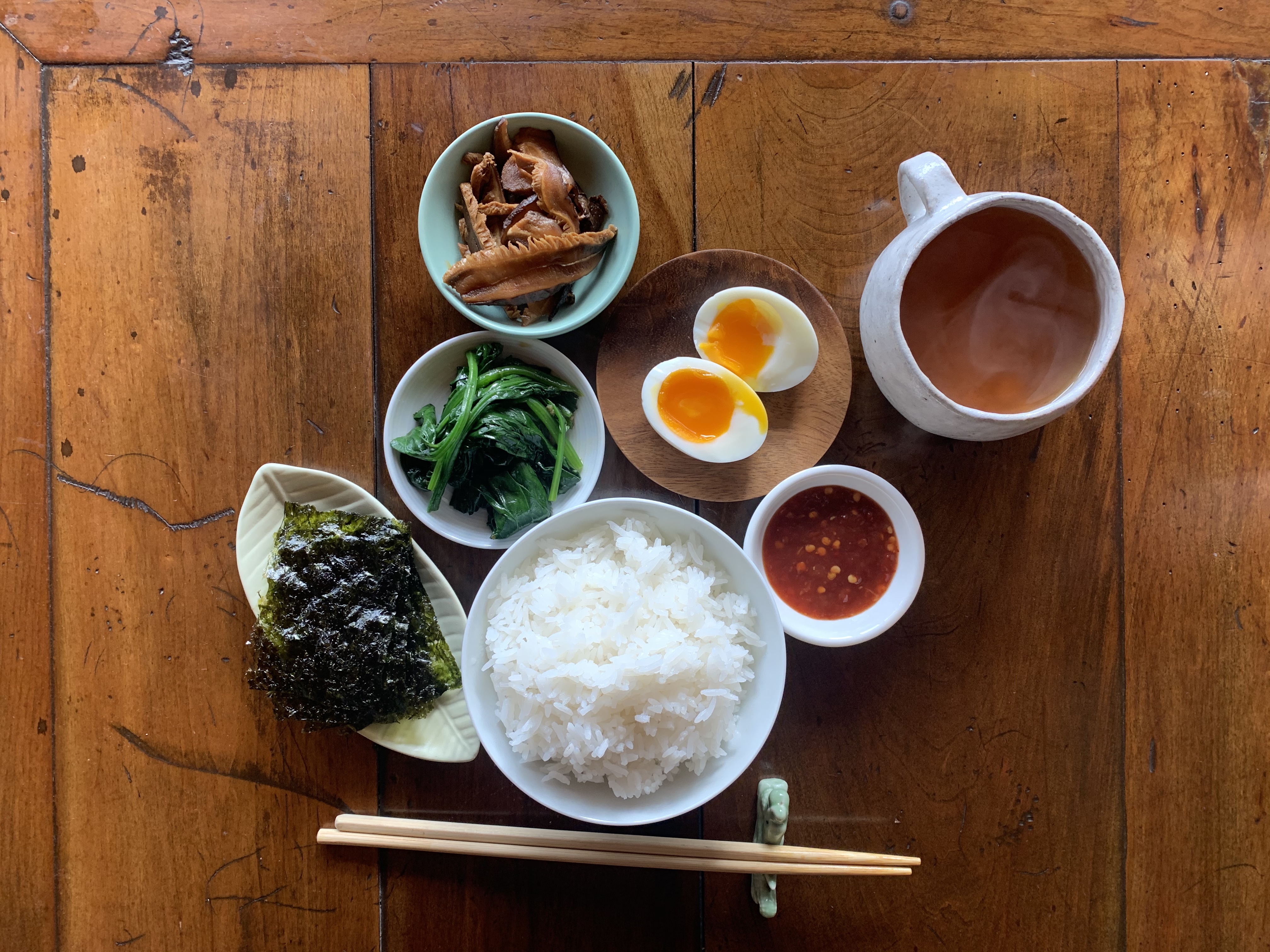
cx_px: 635
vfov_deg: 53.1
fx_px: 954
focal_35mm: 26
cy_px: 476
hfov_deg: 67.3
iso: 100
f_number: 1.8
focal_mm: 4.25
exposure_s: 1/64
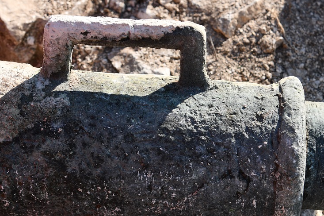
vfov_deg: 12.8
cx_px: 166
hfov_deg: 19.1
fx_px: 963
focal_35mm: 107
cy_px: 150
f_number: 6.3
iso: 80
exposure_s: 1/250
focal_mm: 48
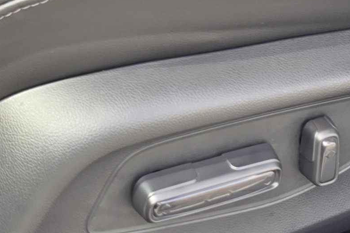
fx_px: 1186
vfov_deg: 9.6
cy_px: -379
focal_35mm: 122
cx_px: 112
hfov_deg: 16.7
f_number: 1.7
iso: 25
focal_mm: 6.3
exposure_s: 1/180
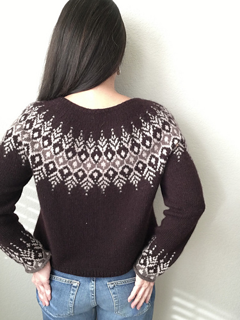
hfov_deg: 45.4
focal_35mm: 31
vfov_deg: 58.4
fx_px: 287
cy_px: 160
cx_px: 120
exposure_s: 1/15
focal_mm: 2.65
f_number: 2.2
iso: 40
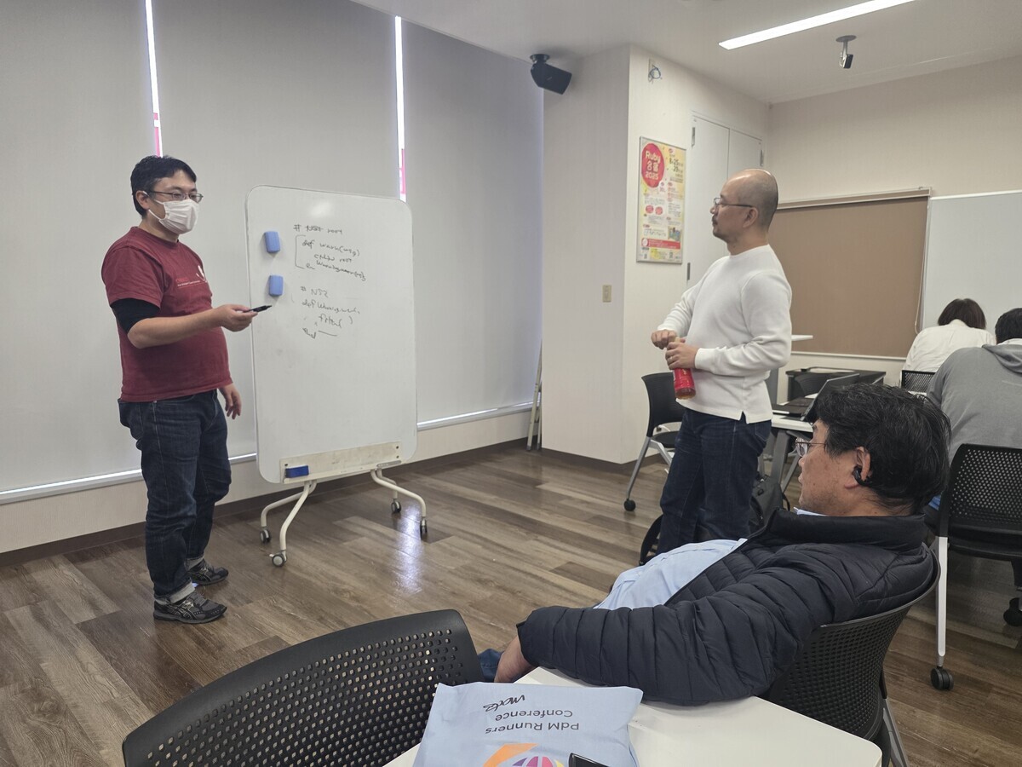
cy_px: 384
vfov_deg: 58.9
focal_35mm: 23
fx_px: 679
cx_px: 511
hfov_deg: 73.9
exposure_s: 1/180
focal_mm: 6.25
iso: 200
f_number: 1.7
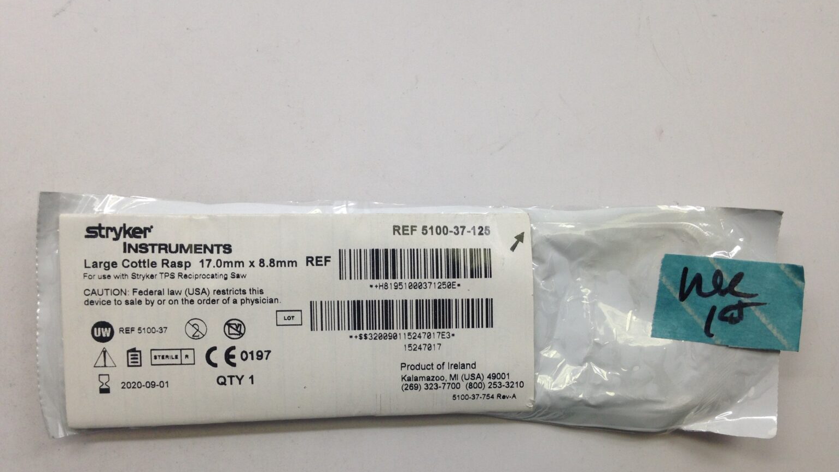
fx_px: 801
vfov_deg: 32.7
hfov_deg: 55.3
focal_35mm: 36
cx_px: 420
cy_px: 301
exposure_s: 1/60
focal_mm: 4.12
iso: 64
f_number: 2.4
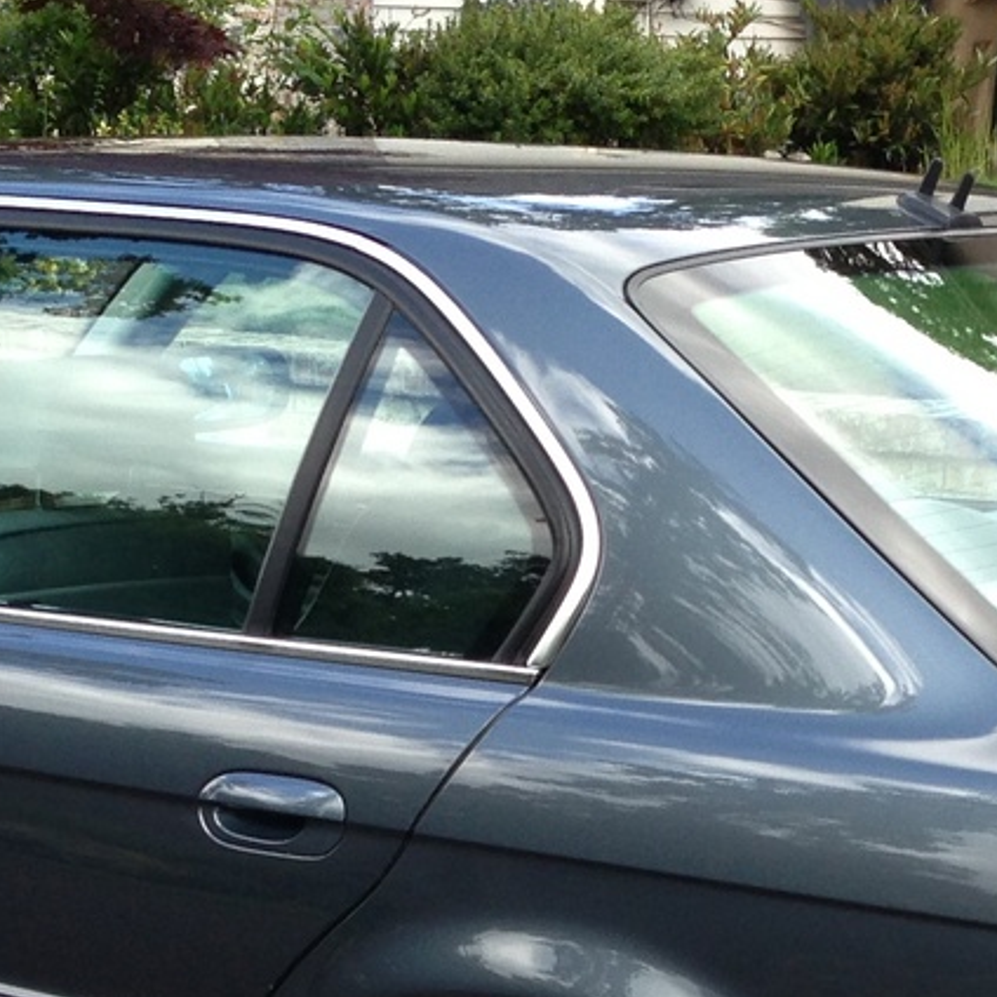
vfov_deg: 15.5
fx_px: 3584
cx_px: 489
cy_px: 1065
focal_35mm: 110
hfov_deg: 15.8
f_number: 2.4
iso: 64
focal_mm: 4.13
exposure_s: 1/354
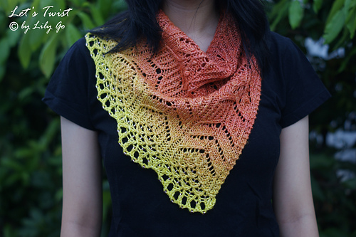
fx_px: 741
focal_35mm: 75
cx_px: 178
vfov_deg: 18.2
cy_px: 118
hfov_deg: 27.0
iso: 100
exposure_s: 1/125
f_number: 2.2
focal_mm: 50
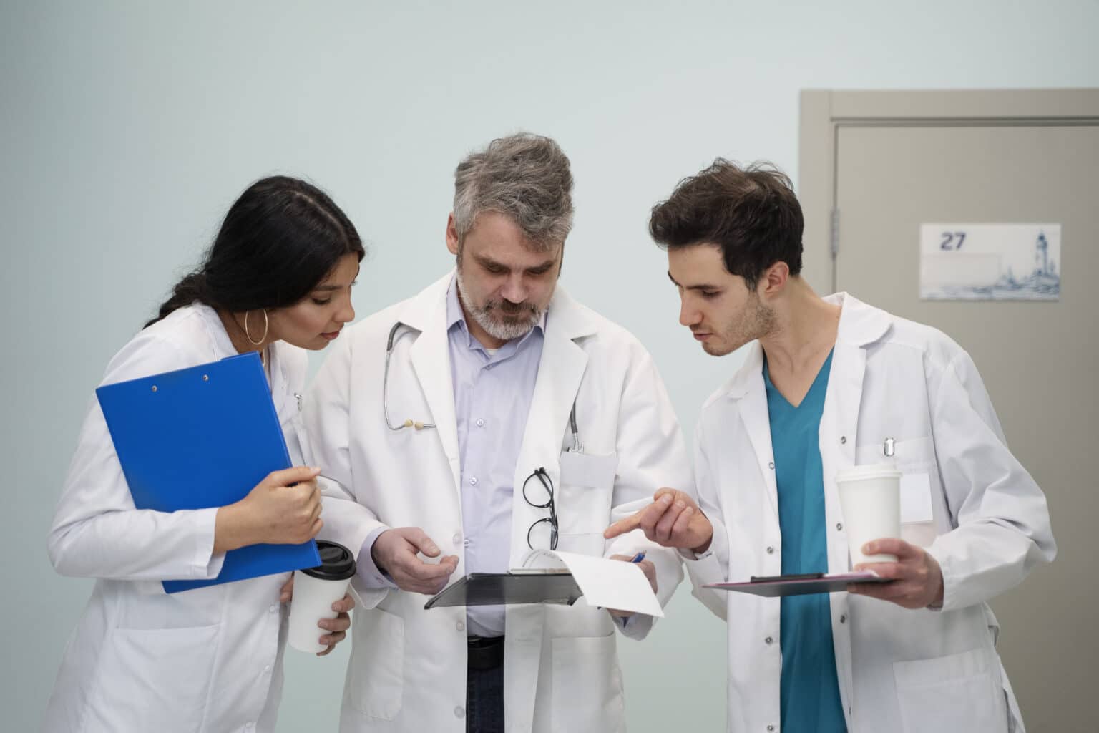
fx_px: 2167
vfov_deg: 19.2
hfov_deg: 28.5
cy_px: 366
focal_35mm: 71
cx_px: 550
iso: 1250
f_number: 3.2
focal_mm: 71
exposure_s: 1/250
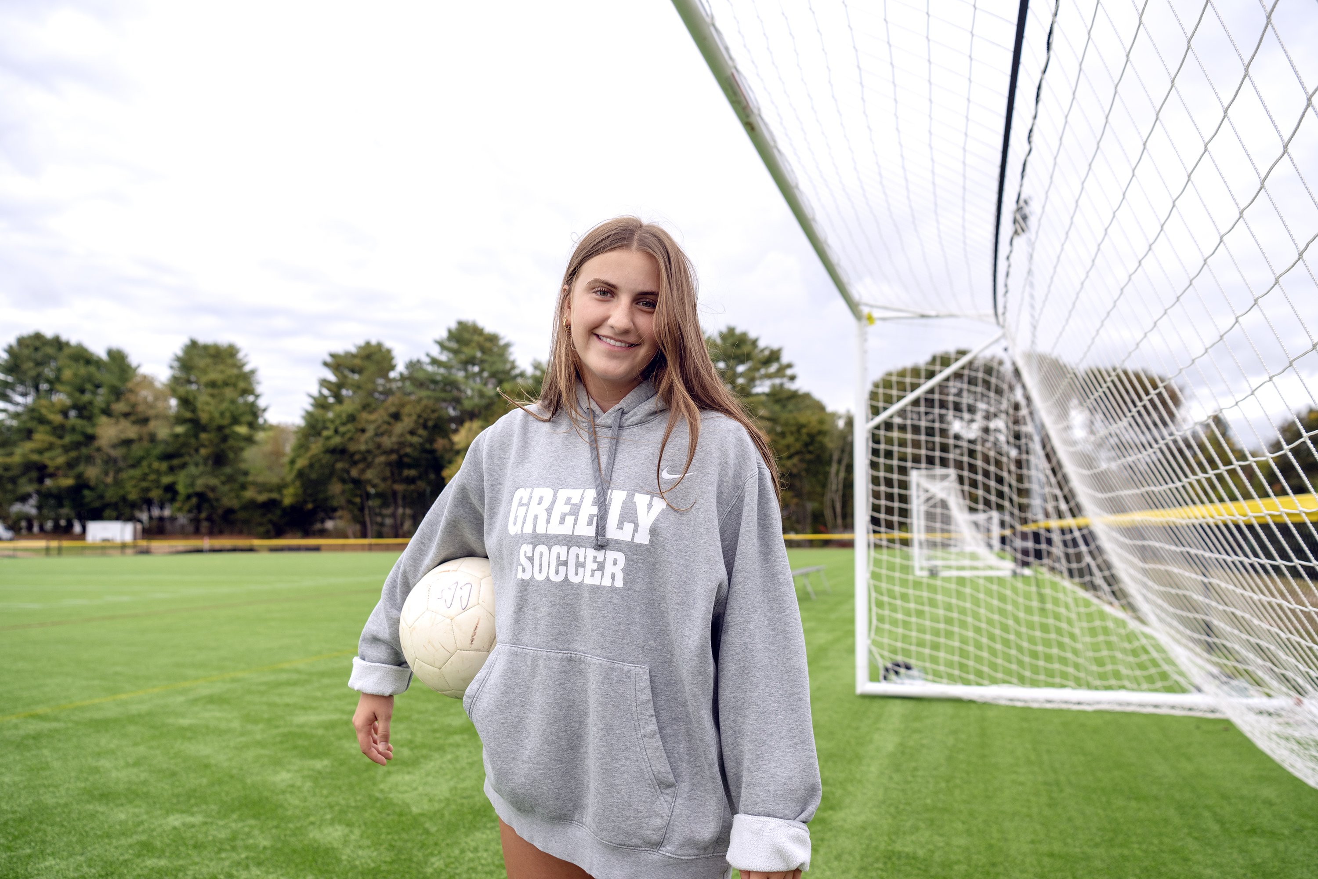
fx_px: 1062
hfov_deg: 63.7
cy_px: 440
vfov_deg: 45.0
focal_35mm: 29
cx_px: 659
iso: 200
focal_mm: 29
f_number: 4
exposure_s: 1/800
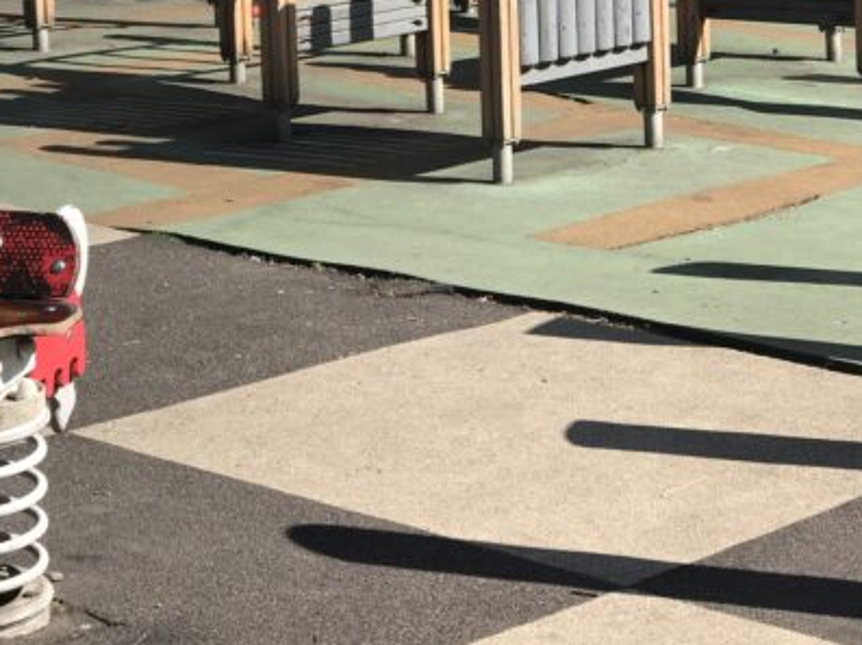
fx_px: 2861
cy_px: -106
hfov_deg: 17.1
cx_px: 421
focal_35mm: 115
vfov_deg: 12.6
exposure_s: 1/523
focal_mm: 6.6
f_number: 2.8
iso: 20
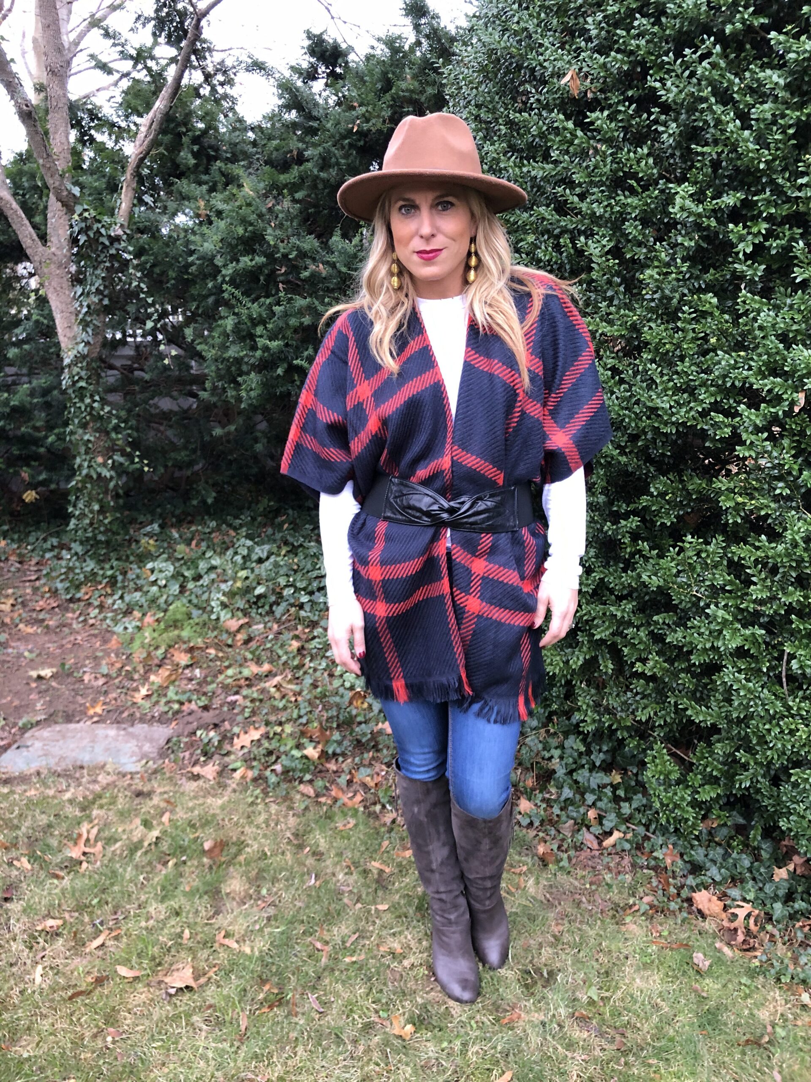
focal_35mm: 28
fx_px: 875
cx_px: 406
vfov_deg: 63.4
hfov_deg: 49.7
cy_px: 541
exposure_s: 1/17
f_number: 1.8
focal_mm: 3.99
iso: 64
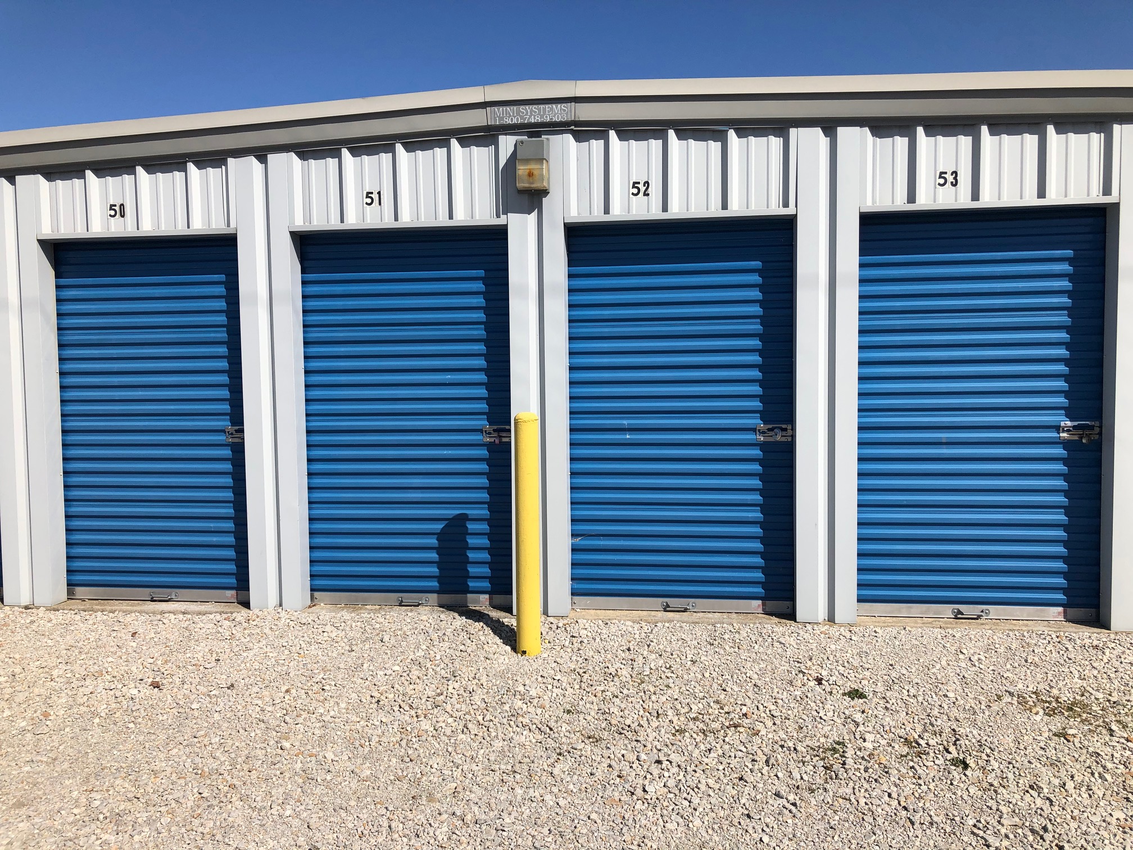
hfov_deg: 63.4
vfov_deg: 49.7
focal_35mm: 28
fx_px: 916
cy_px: 425
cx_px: 566
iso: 20
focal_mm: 3.99
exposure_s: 1/3247
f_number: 1.8
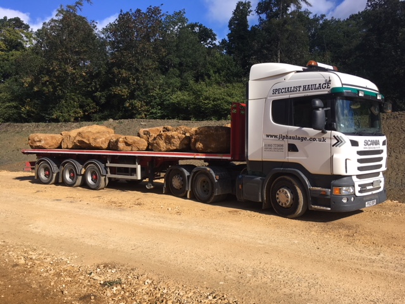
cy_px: 152
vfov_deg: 48.2
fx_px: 339
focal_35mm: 29
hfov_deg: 61.7
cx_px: 202
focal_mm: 4.15
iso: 25
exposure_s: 1/999
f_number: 2.2
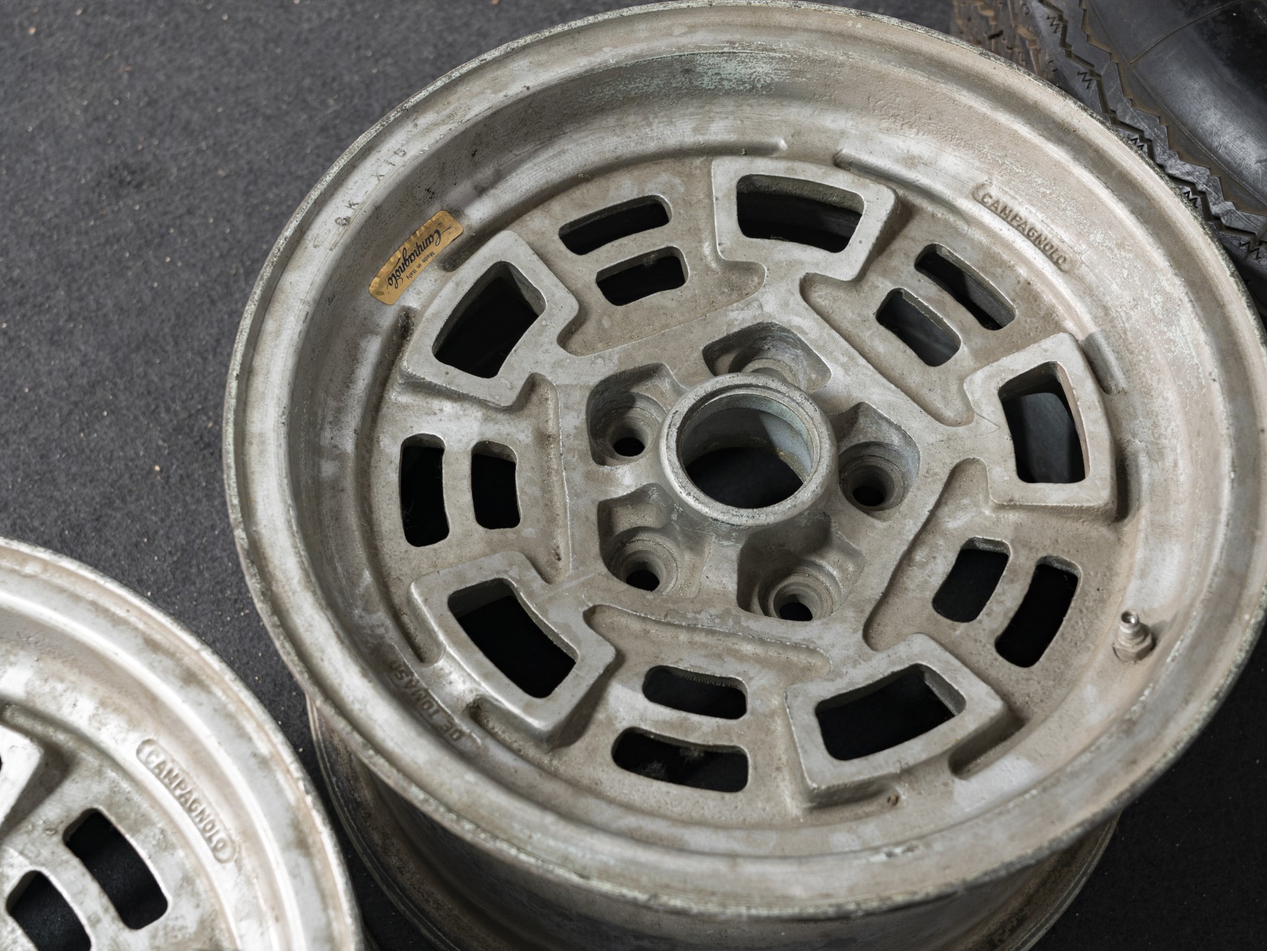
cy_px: 476
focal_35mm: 48
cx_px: 617
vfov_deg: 30.3
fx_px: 1757
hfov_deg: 39.7
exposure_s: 2
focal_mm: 44
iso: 100
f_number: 5.6
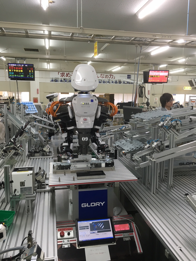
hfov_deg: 48.2
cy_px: 130
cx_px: 98
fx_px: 219
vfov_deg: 61.7
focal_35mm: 29
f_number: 2.2
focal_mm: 4.15
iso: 64
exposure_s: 1/33
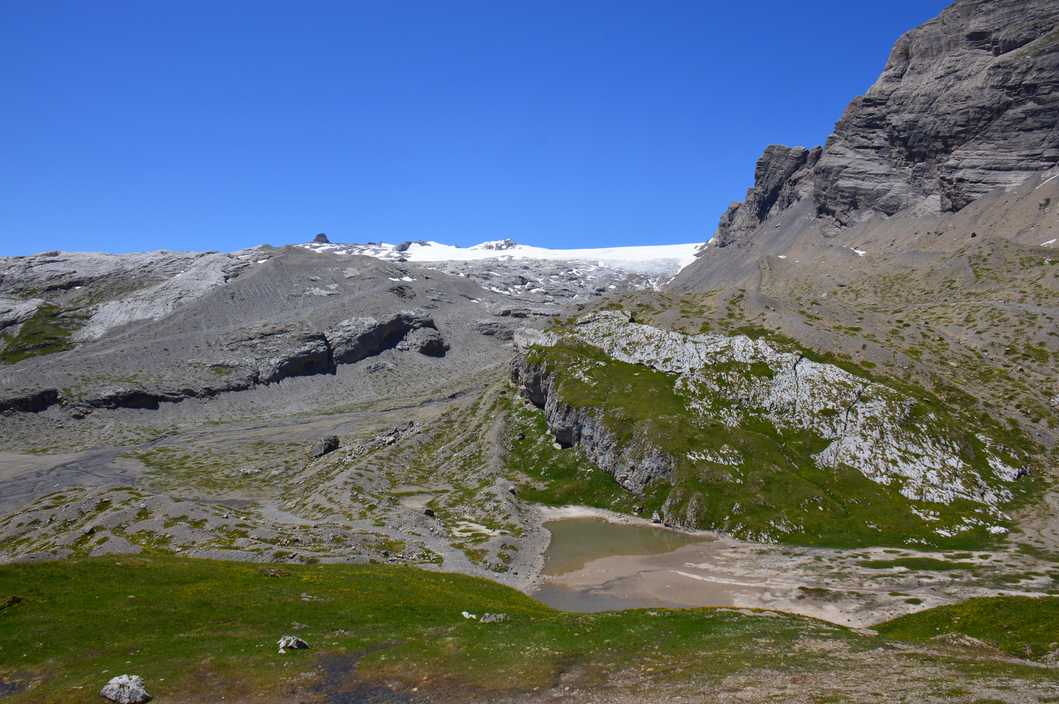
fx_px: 794
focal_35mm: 27
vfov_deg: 47.8
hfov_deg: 67.4
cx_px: 530
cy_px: 352
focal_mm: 18
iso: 320
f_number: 11
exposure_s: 1/500
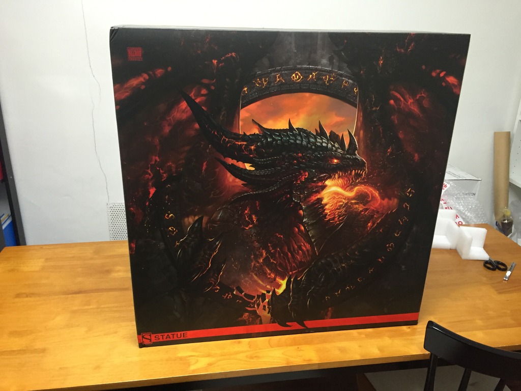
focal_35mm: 29
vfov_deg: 48.2
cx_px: 260
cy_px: 196
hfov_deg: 61.7
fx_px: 436
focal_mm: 4.15
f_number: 2.2
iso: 160
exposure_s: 1/30
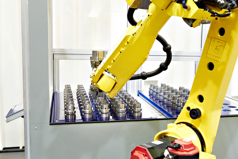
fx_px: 324
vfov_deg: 27.5
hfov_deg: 39.9
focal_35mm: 49
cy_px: 79
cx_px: 156
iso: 400
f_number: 4
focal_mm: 32
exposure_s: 1/40
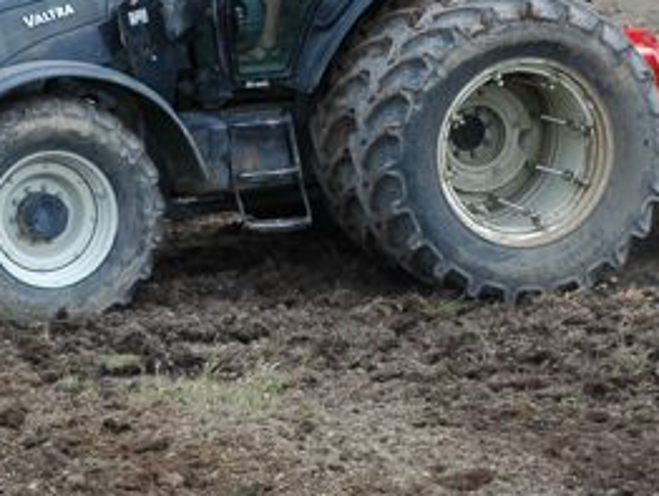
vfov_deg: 2.5
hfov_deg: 3.3
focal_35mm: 598
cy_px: 40
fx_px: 11395
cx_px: 299
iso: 200
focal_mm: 170
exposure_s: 1/200
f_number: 9
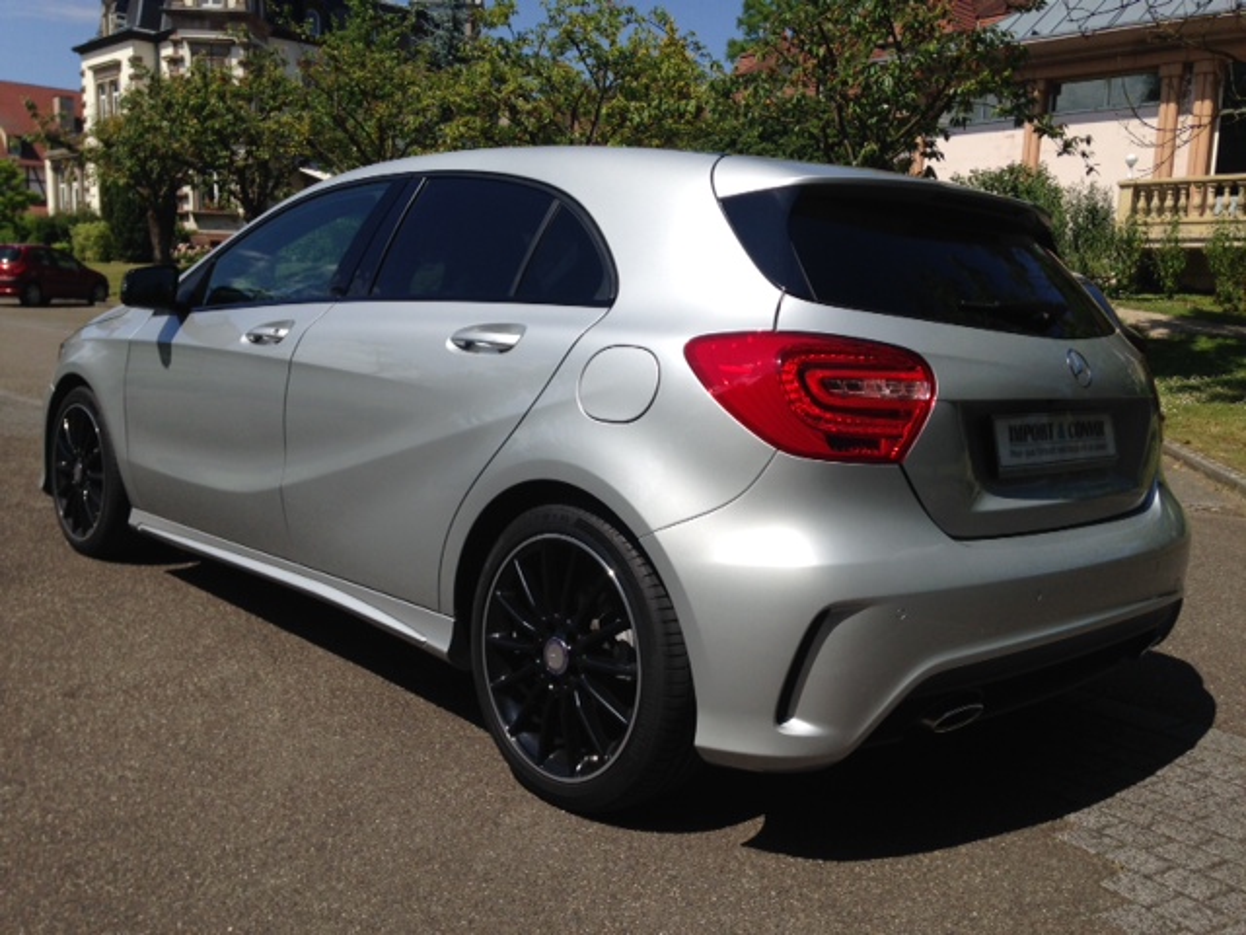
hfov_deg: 55.4
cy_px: 468
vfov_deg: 42.9
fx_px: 1188
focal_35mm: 33
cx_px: 623
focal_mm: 4.12
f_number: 2.4
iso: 50
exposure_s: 1/2358
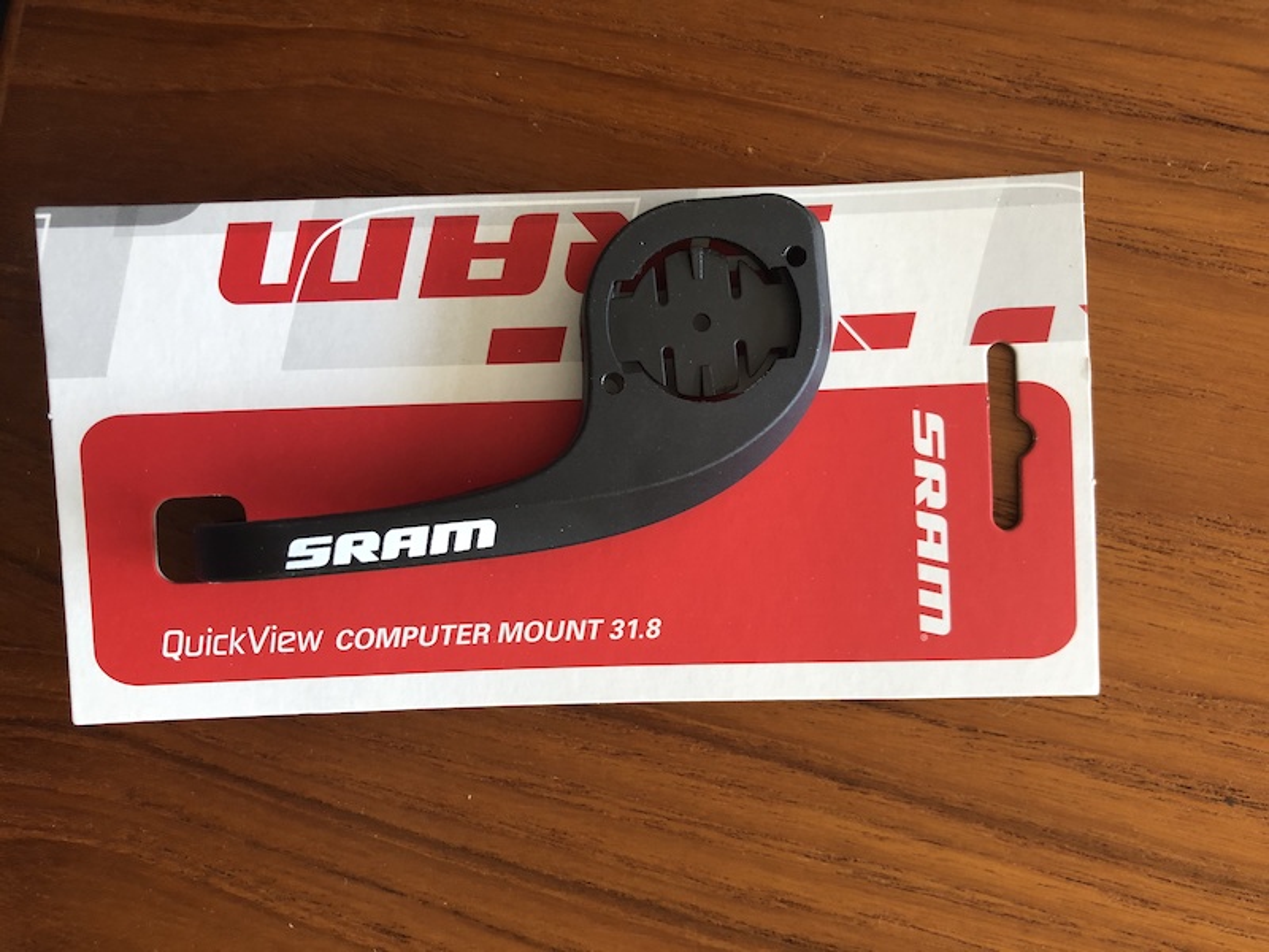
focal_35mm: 28
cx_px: 634
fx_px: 1026
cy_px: 476
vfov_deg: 49.7
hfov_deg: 63.4
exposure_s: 1/30
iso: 32
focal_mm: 3.99
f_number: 1.8
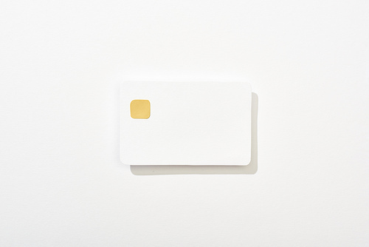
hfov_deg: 39.6
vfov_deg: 27.0
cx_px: 184
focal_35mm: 50
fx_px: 513
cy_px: 124
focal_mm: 50
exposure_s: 1/160
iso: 125
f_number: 9
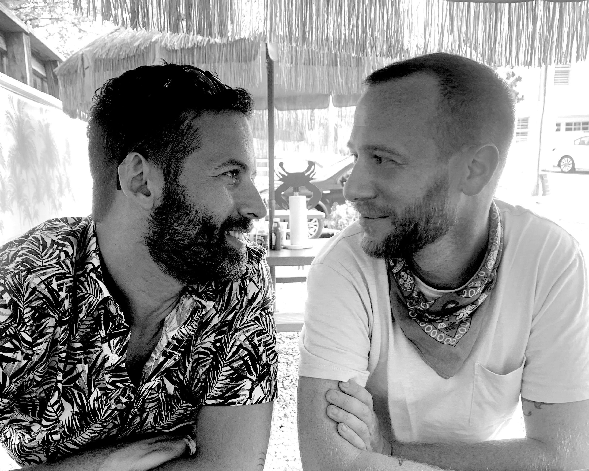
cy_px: 284
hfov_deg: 54.1
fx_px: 575
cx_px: 265
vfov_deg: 44.3
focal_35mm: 33
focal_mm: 4.25
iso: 25
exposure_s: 1/122
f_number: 1.8
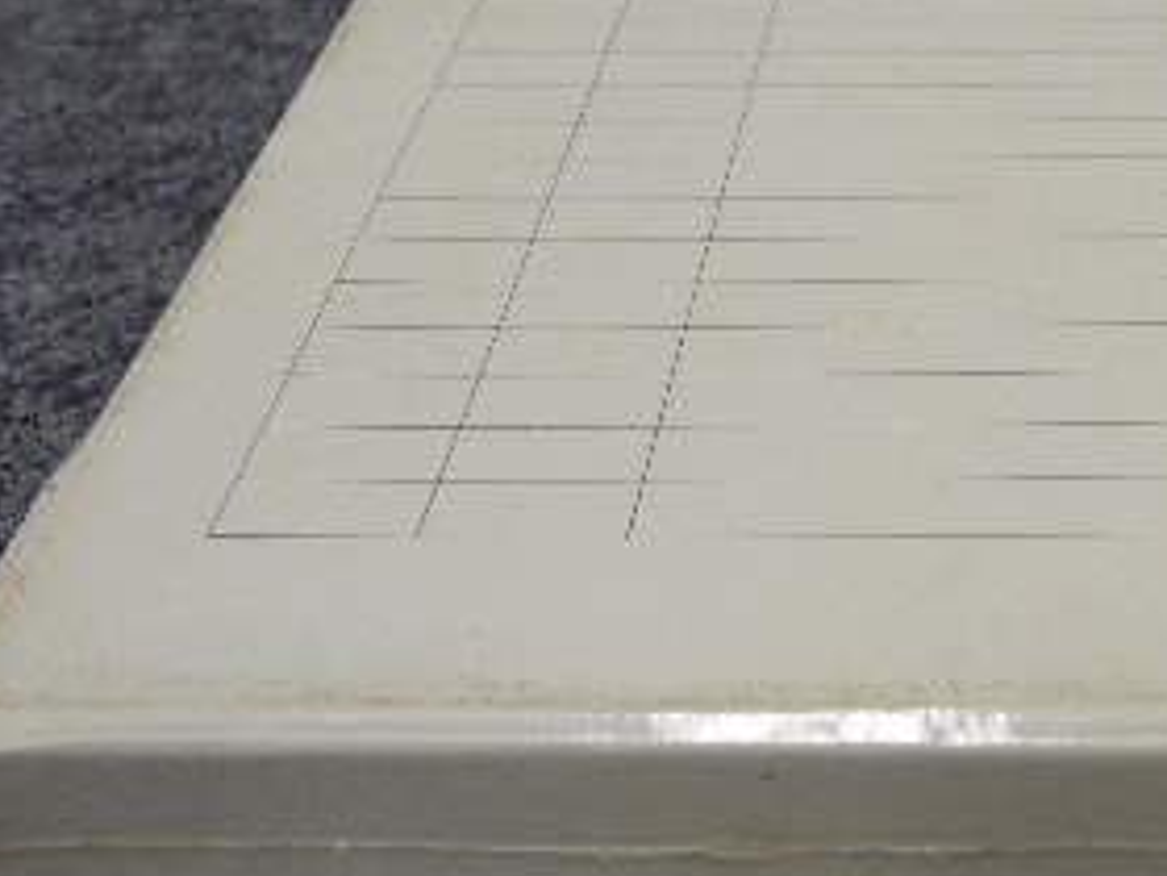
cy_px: 380
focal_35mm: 64
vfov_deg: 22.9
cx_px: 1159
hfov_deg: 28.5
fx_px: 2158
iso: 124
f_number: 2.8
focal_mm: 6
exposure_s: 1/30
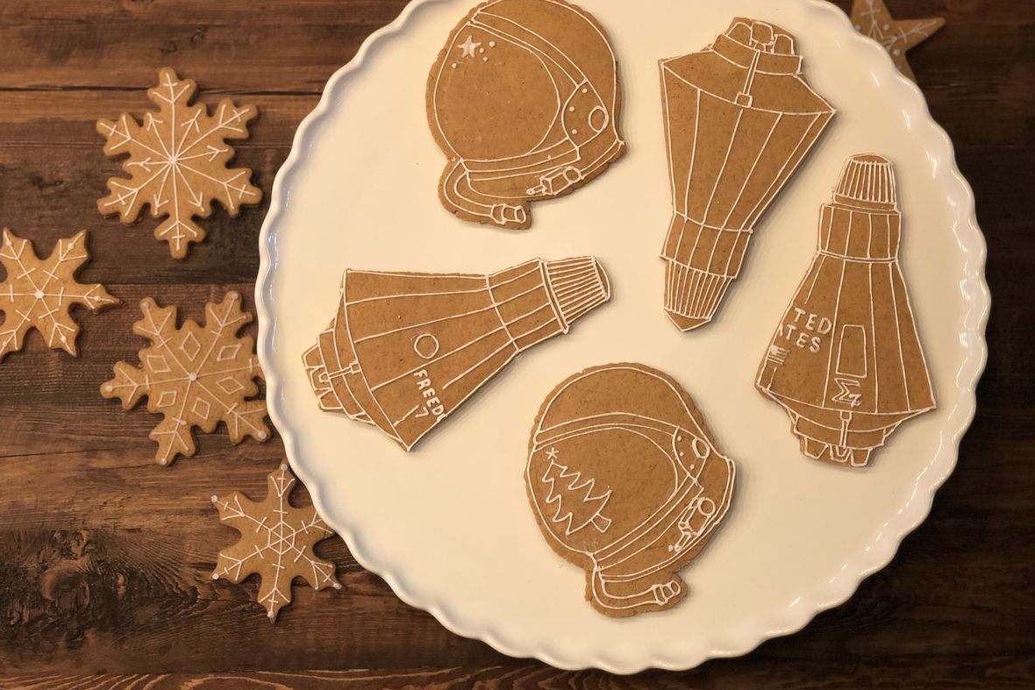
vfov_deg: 24.6
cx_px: 511
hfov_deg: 36.2
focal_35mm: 55
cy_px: 318
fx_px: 1581
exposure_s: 1/30
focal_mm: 6
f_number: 2.4
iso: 100
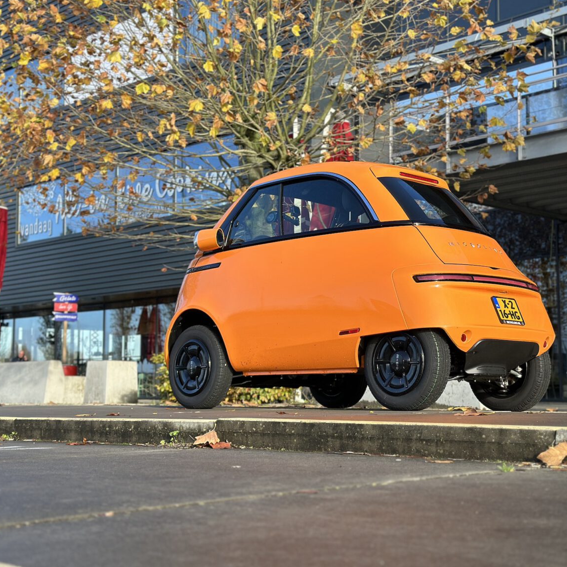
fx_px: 1056
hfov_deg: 30.0
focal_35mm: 57
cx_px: 304
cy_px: 282
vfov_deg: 30.0
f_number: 1.78
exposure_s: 1/1376
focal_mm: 6.86
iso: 80
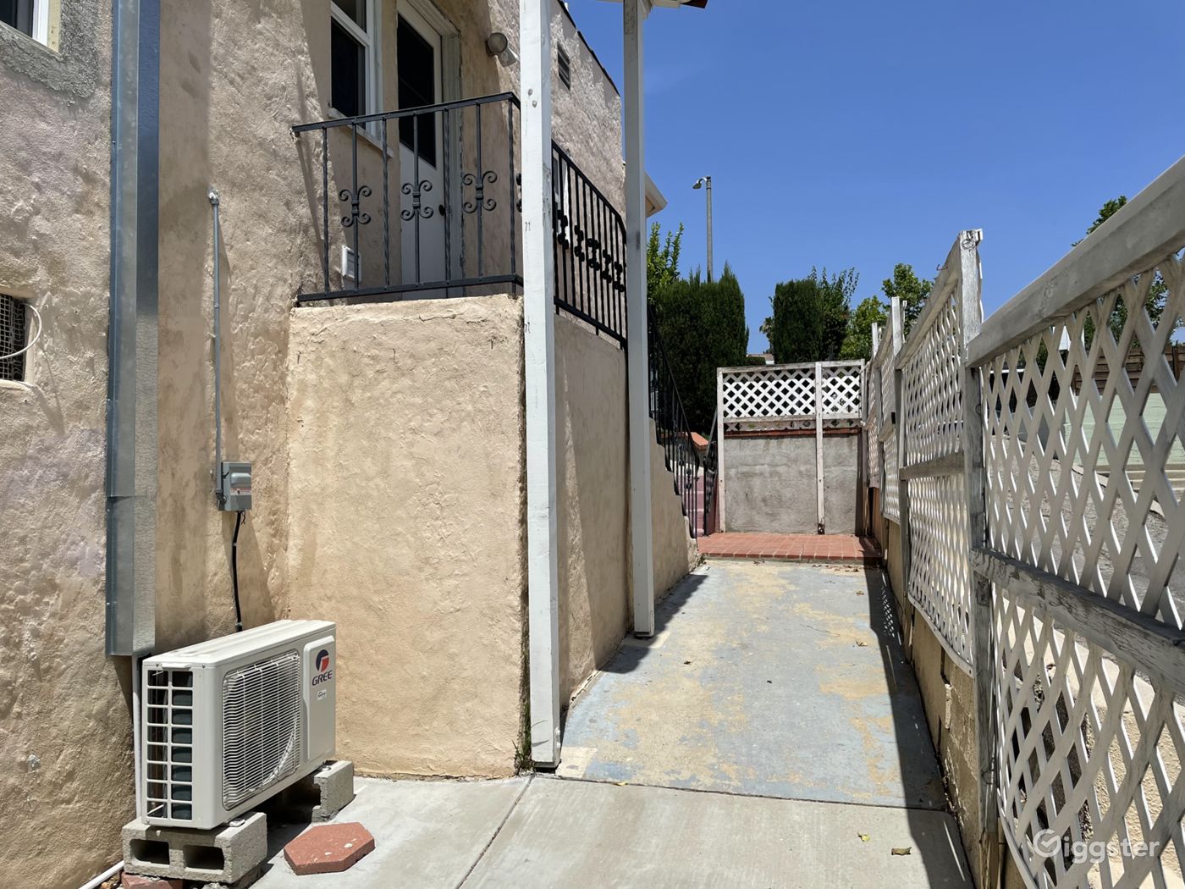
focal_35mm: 26
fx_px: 890
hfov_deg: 67.3
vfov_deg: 53.1
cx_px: 592
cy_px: 444
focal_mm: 4.2
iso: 32
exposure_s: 1/6135
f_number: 1.6
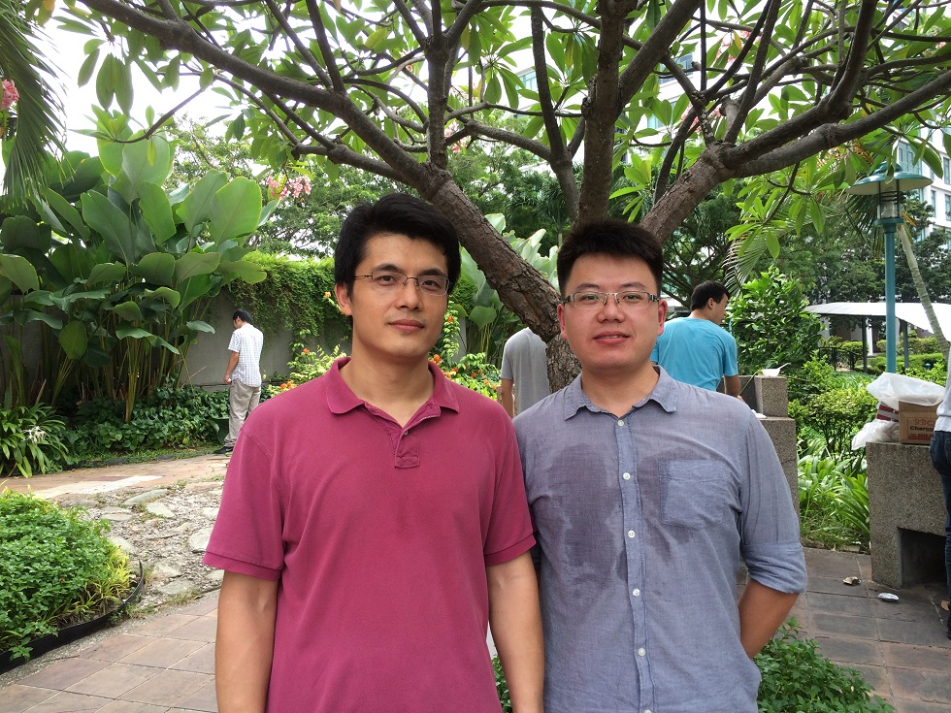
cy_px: 356
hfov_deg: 60.0
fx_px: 824
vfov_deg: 46.8
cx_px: 476
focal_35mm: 30
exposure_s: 1/60
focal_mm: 4.12
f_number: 2.2
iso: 50
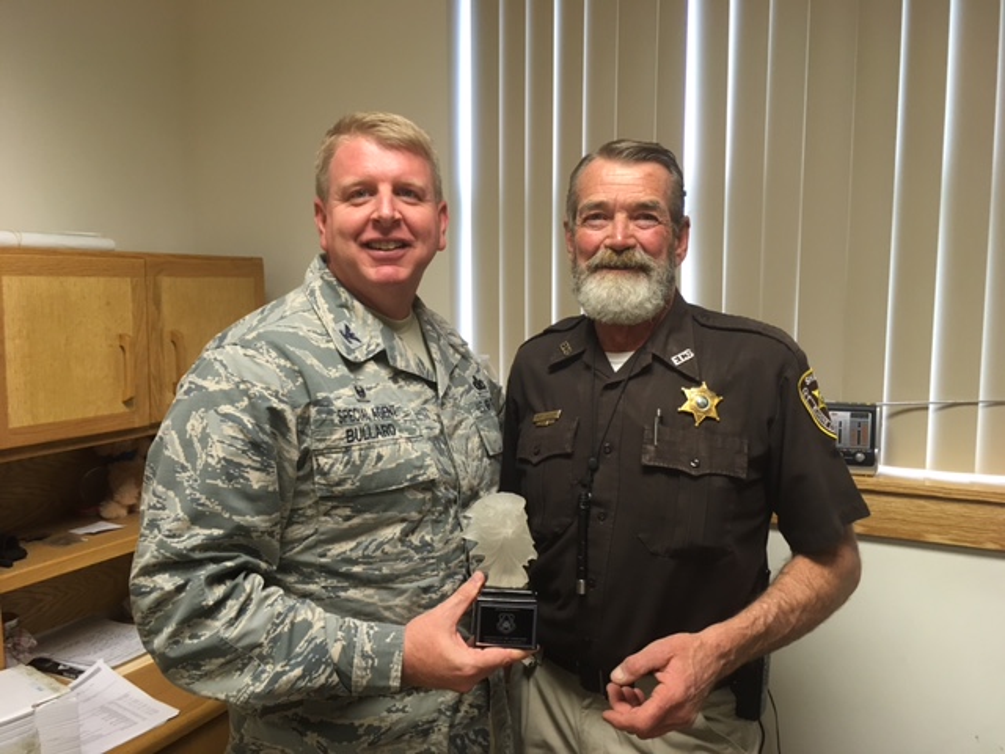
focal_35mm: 29
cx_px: 502
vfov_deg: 48.2
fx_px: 842
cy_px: 377
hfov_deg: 61.7
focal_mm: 4.15
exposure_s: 1/30
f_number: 2.2
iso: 80
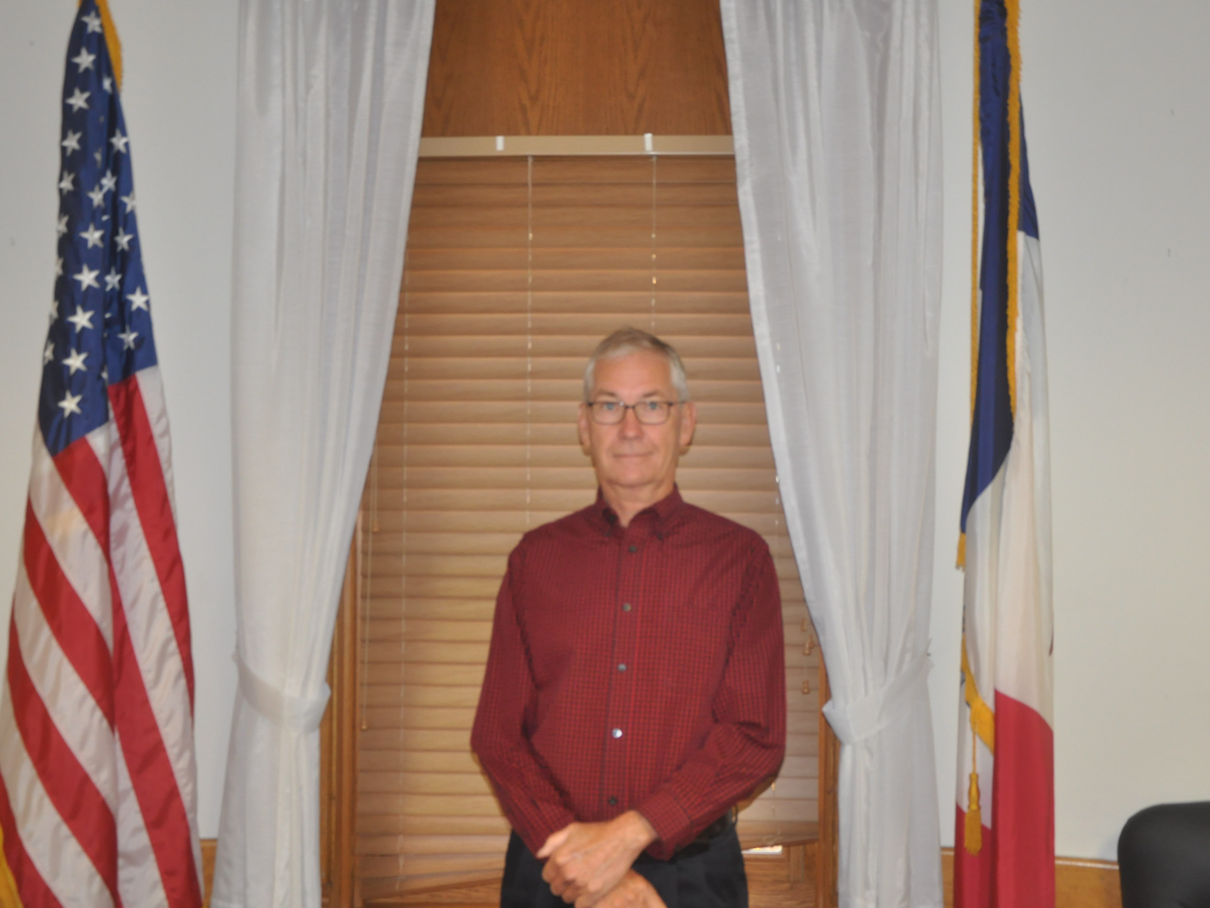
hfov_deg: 43.8
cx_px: 632
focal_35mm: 43
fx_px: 1503
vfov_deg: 33.6
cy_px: 450
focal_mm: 26
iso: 800
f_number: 4
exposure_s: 1/60
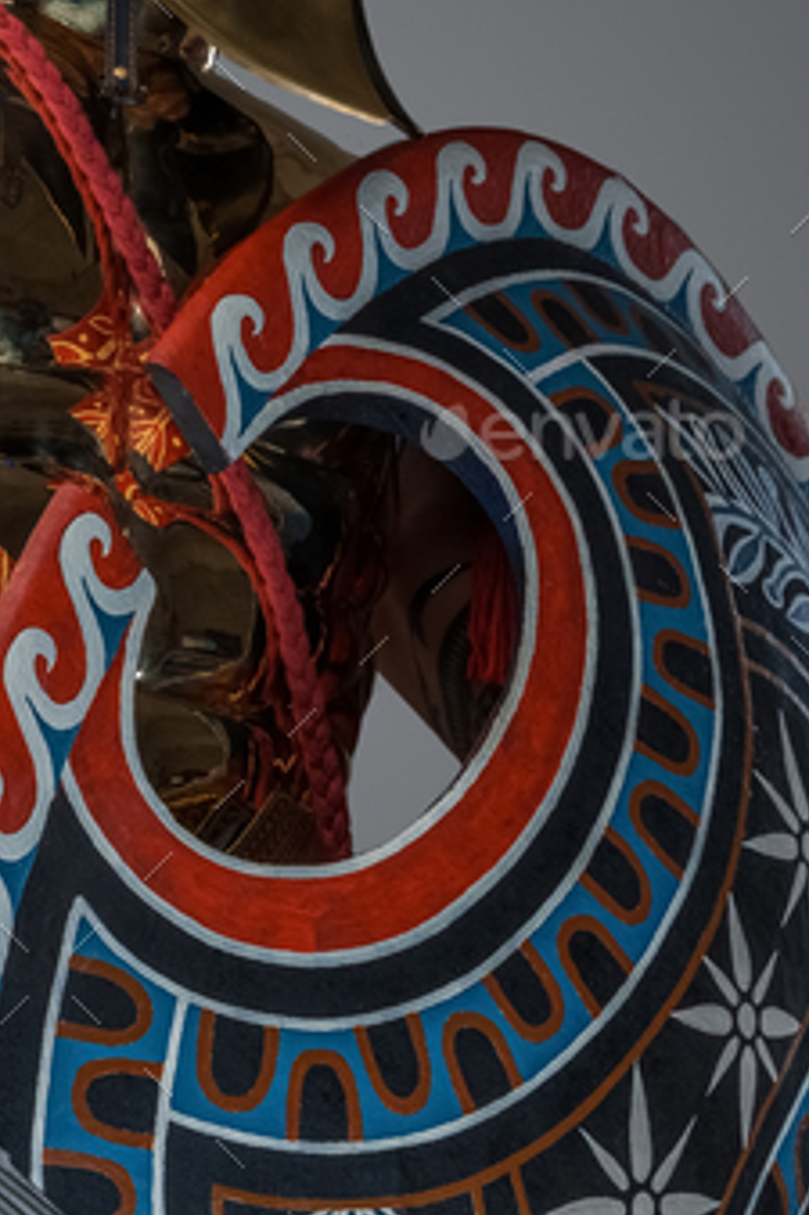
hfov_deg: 8.3
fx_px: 5567
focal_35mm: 165
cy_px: 408
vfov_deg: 12.4
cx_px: 32
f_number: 6.3
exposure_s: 1/100
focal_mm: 63
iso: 160
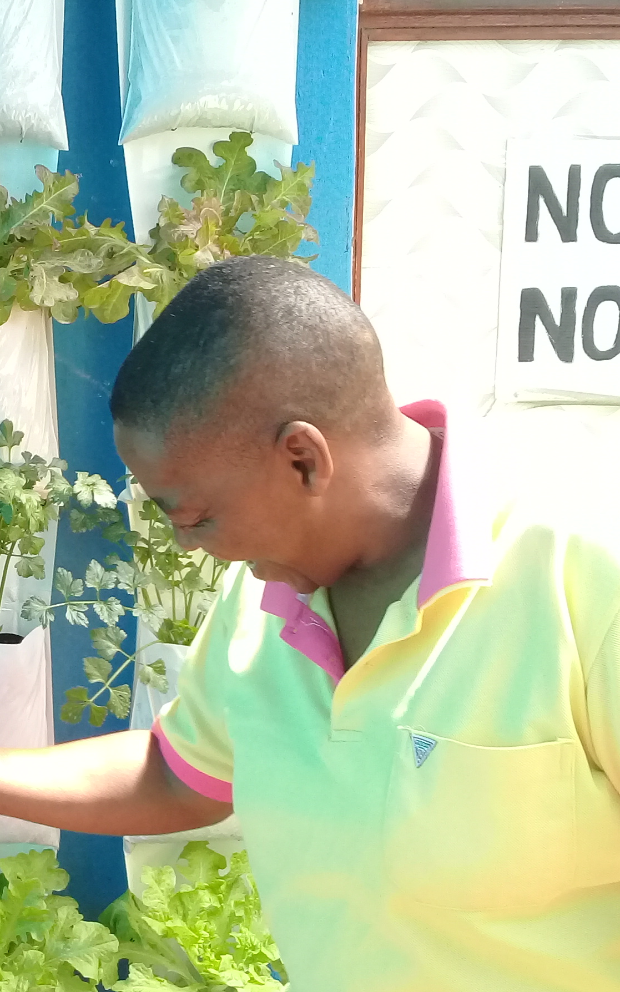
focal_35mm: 60
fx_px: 1623
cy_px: 620
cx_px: -39
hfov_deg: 20.7
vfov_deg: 33.8
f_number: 2.2
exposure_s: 1/120
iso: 80
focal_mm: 3.3
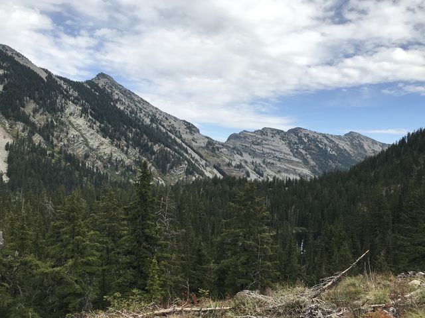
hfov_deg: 63.4
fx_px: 344
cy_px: 159
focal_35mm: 28
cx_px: 212
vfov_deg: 49.7
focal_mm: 3.99
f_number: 1.8
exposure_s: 1/2179
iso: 20
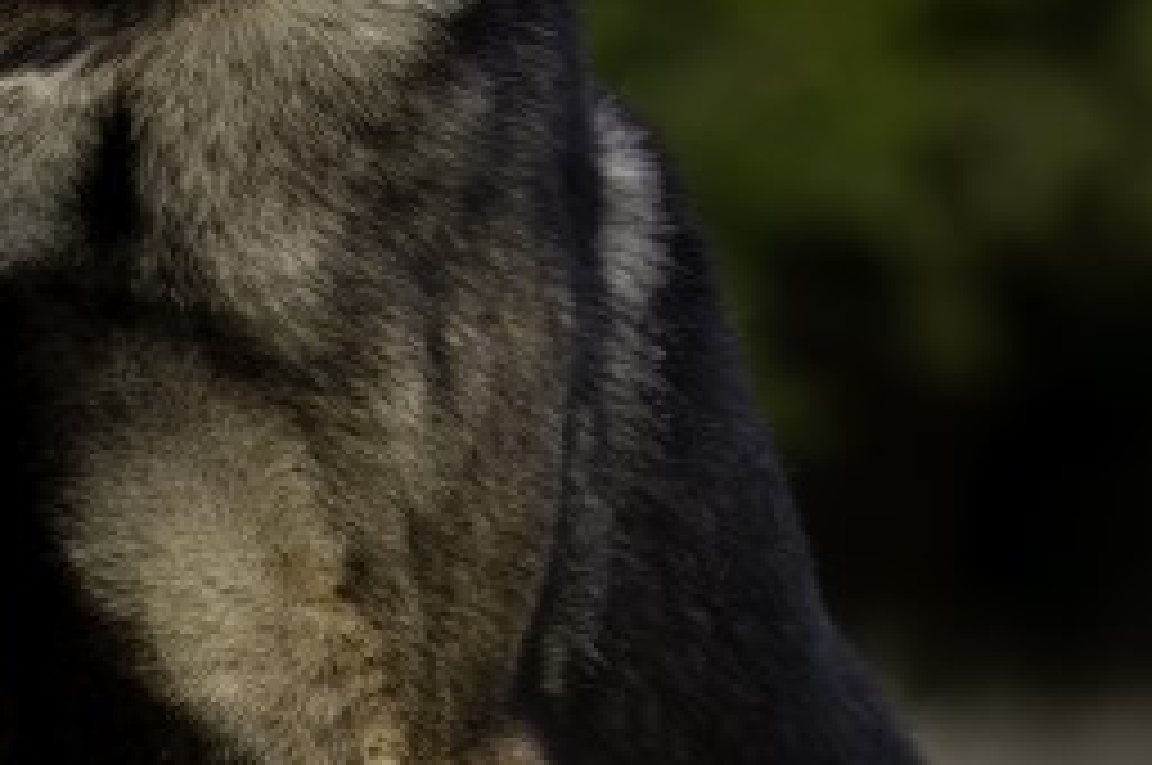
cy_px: -76
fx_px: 15948
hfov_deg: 4.1
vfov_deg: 2.7
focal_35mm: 499
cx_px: 153
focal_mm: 85
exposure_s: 1/320
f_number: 2.2
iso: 125
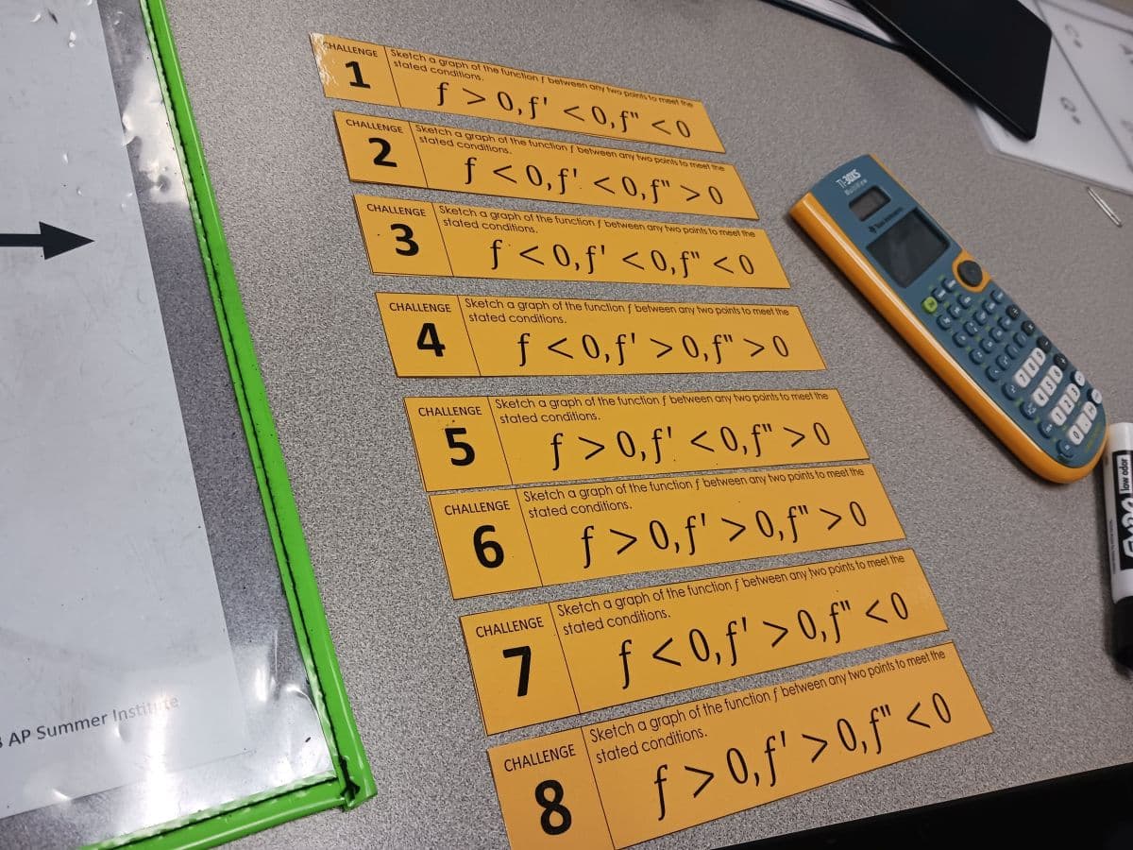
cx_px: 566
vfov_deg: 51.4
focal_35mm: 27
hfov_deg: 65.3
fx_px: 884
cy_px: 425
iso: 200
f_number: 1.8
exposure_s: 1/60
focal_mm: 4
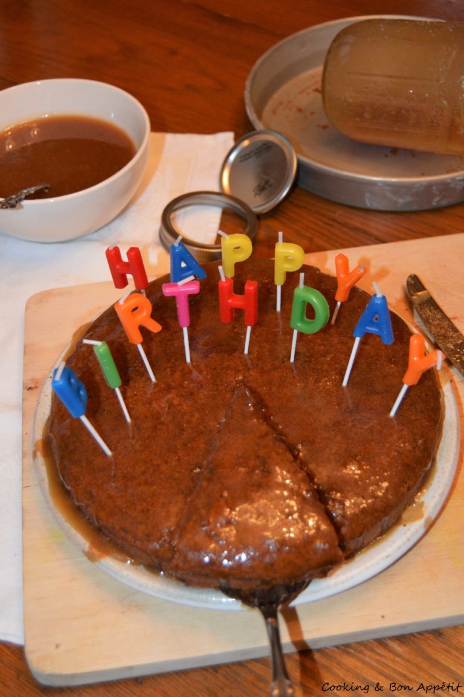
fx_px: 930
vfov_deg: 41.1
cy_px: 348
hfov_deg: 28.0
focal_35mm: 48
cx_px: 232
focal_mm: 32
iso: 1400
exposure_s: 1/60
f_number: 4.5
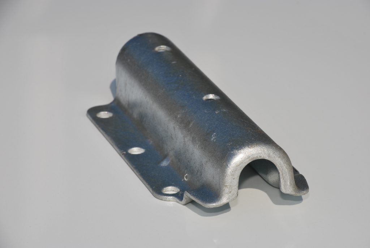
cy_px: 124
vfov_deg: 7.9
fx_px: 1790
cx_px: 185
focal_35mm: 174
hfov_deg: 11.8
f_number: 16
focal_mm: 116
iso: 100
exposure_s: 1/200
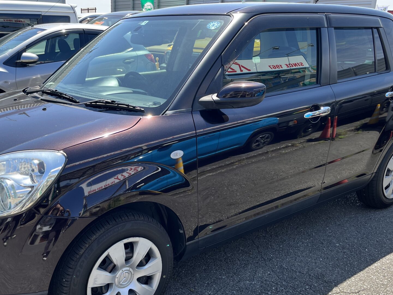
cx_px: 161
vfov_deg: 38.4
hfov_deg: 49.9
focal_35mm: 37
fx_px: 420
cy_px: 182
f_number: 1.6
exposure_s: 1/852
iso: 50
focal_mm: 5.1
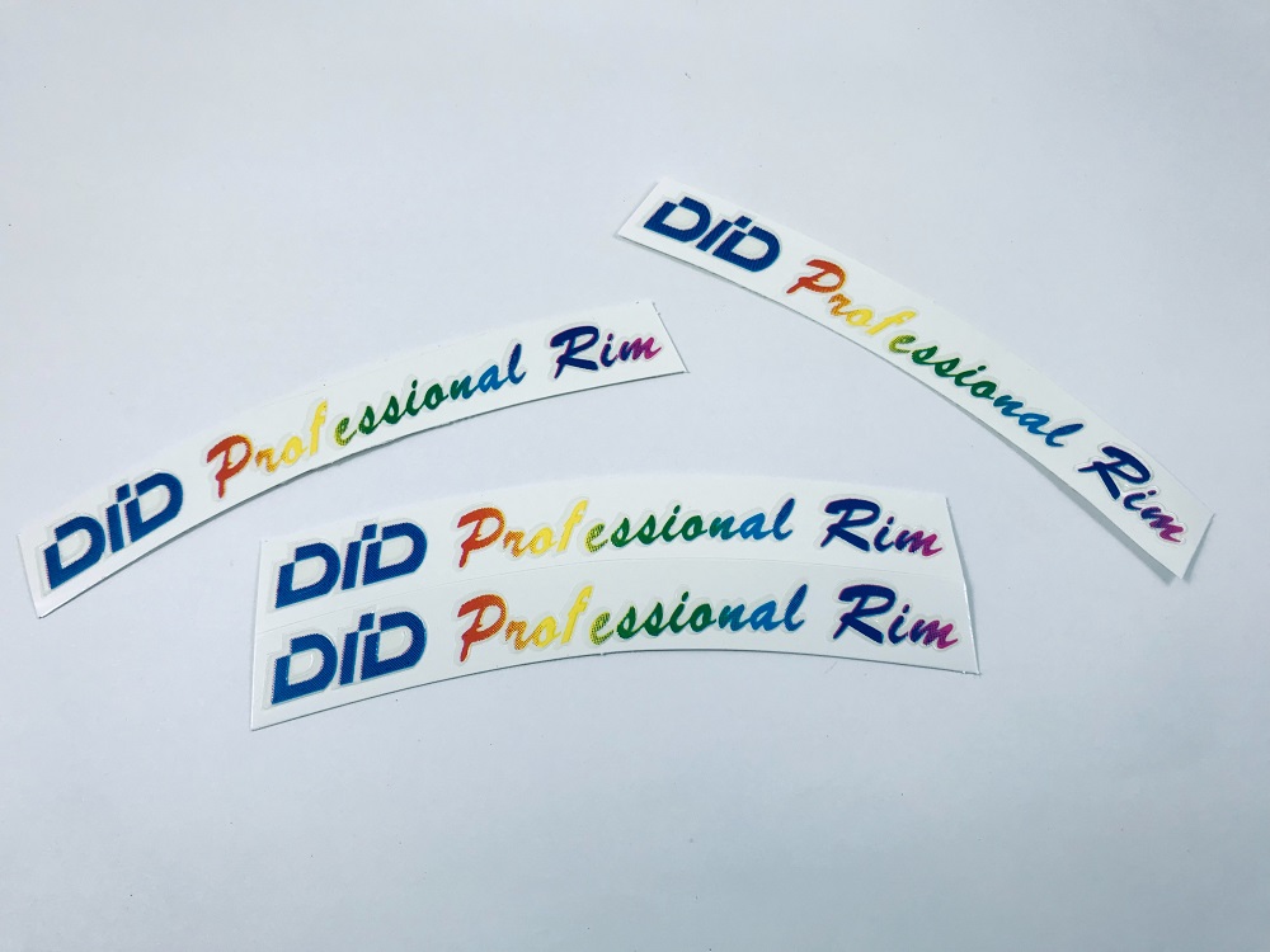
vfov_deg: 49.7
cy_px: 476
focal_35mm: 28
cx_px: 635
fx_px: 1027
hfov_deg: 63.4
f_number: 1.8
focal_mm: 3.99
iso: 20
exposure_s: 1/116
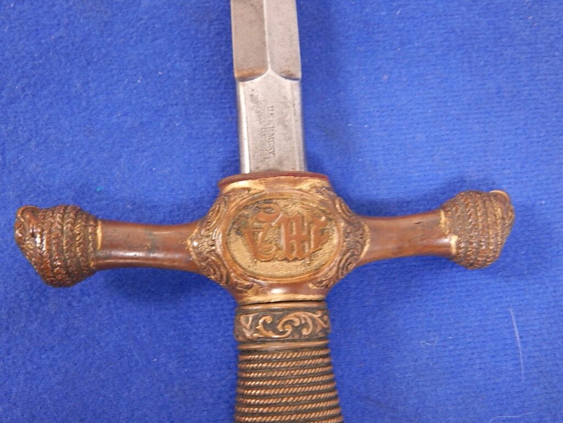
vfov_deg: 37.7
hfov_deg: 49.0
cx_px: 282
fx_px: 618
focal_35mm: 38
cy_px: 212
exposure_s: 1/8
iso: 400
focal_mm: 6.8
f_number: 3.4
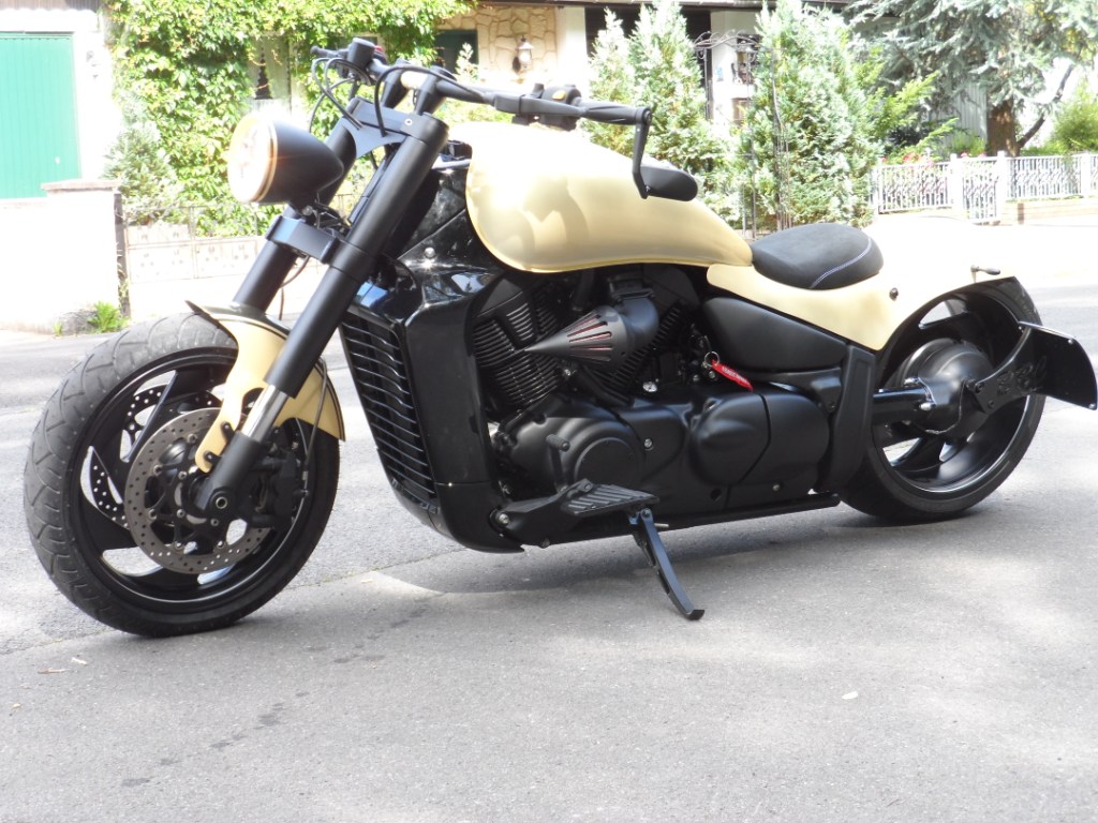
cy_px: 412
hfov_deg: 31.2
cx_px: 549
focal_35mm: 62
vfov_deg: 23.7
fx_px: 1967
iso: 100
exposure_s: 1/45
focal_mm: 10.2
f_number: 4.2
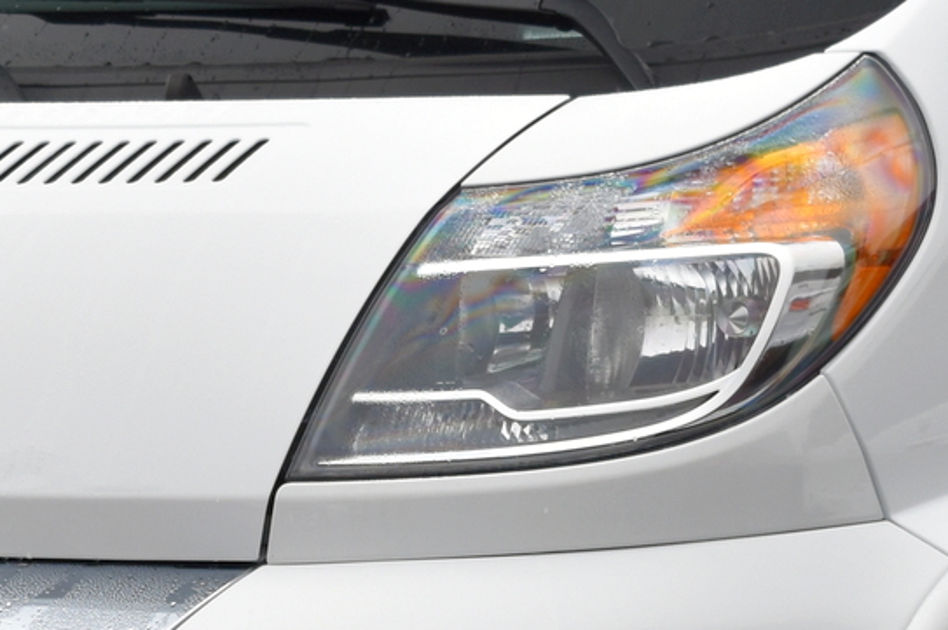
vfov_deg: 7.3
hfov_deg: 11.1
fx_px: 4887
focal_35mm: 186
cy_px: 723
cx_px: 300
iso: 400
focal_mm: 35
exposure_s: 1/160
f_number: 6.3
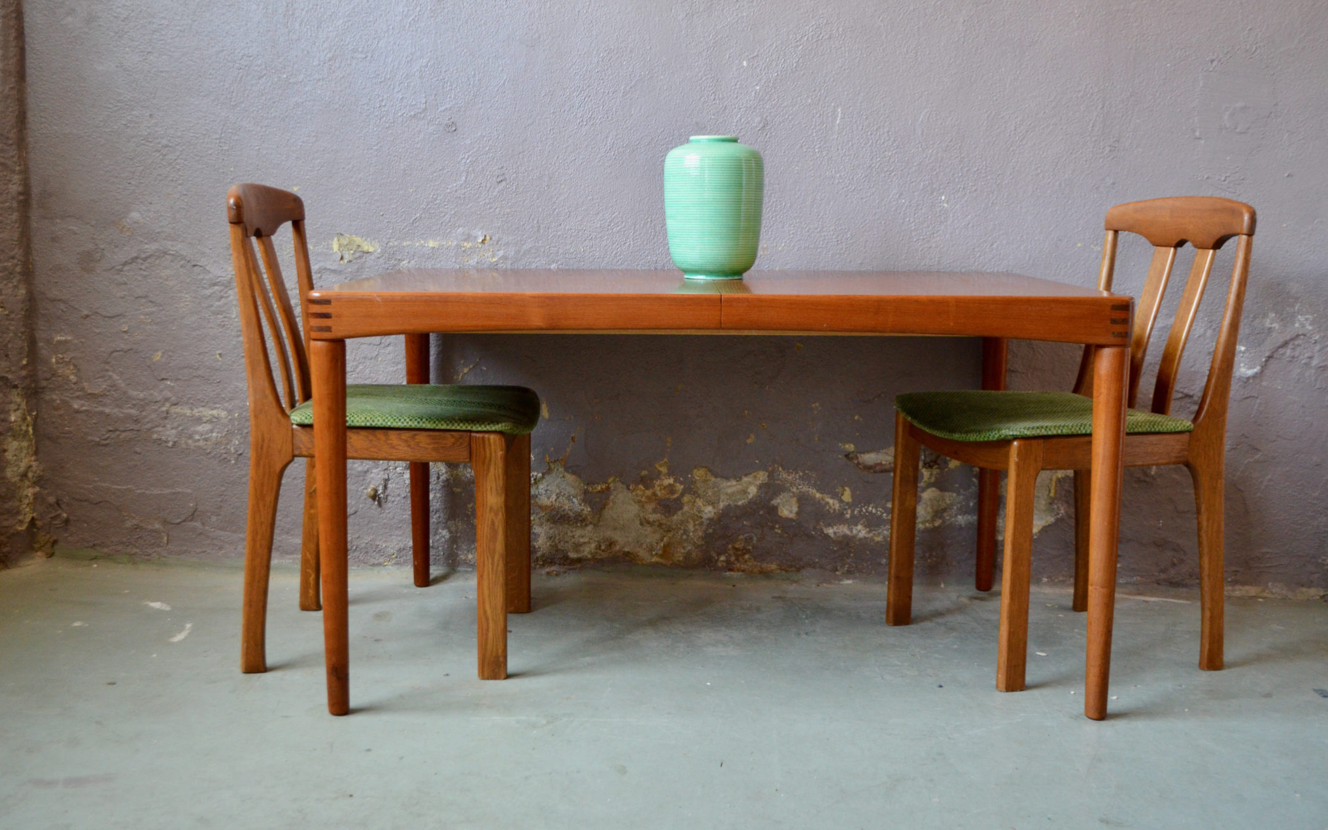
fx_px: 1448
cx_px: 659
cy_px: 394
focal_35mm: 40
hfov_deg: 49.3
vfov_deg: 32.0
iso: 1250
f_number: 4.2
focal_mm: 26
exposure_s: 1/60
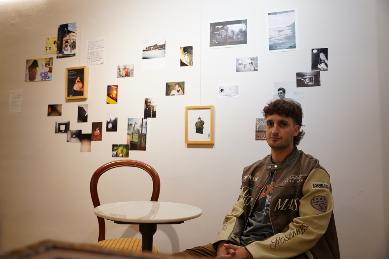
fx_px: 335
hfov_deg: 60.3
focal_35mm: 31
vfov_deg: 42.3
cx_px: 194
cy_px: 130
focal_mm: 31
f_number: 2.8
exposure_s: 1/100
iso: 200
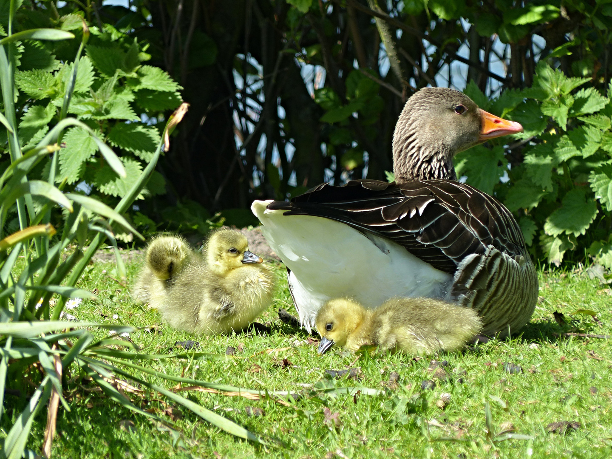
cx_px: 306
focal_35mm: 600
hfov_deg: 3.3
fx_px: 10608
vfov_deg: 2.5
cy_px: 230
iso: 100
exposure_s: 1/400
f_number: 4
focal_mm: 108
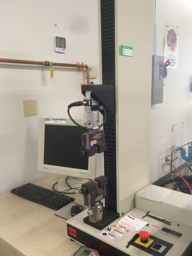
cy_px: 139
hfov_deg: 44.2
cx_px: 101
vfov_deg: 56.7
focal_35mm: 32
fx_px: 237
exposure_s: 1/30
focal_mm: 4.15
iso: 200
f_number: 2.2
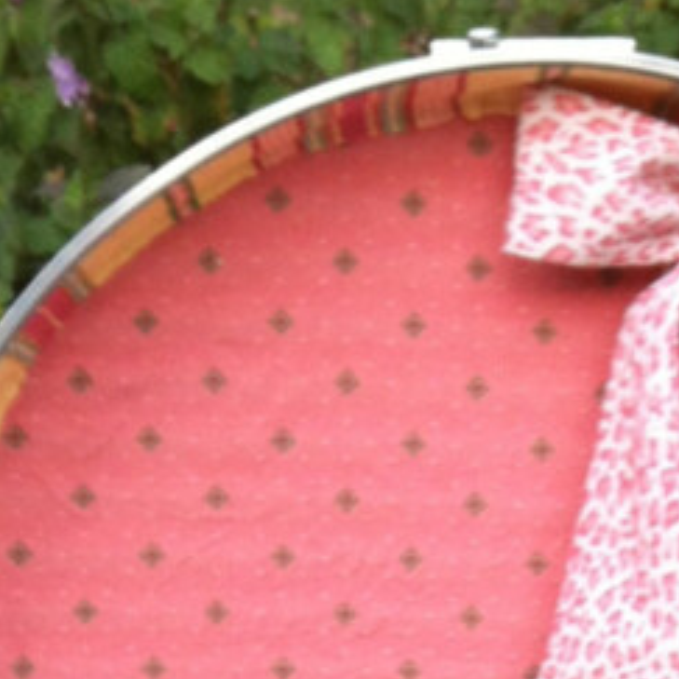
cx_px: 735
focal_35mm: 131
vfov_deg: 11.9
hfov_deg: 13.1
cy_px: 1368
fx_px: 2907
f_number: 2.8
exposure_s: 1/20
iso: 80
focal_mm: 3.85
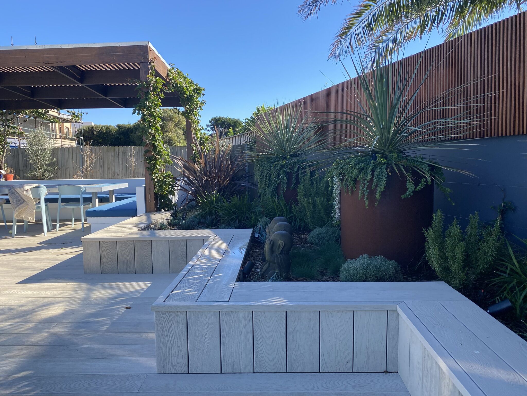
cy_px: 198
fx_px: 396
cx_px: 264
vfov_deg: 53.1
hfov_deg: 67.3
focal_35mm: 26
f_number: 1.8
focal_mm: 4.25
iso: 32
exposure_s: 1/877
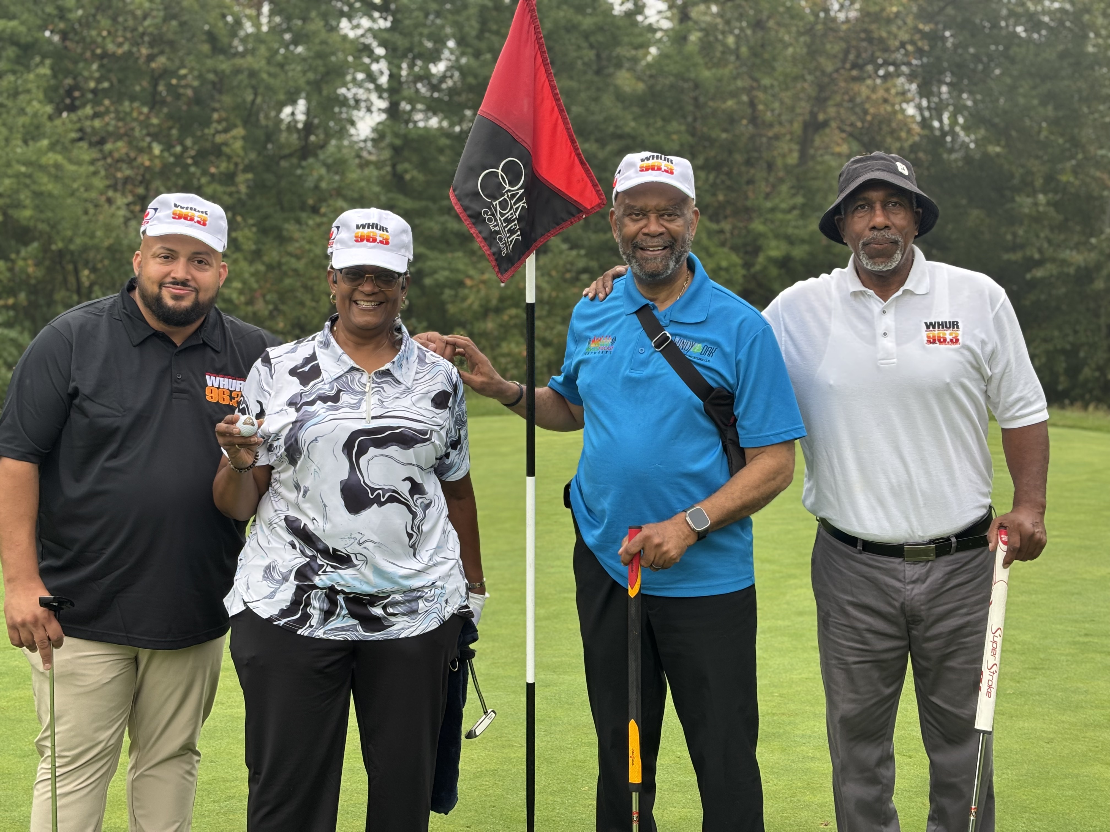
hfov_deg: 36.8
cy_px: 416
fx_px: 1667
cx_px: 555
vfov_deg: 28.0
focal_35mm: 52
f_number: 1.6
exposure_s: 1/121
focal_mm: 5.96
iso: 32
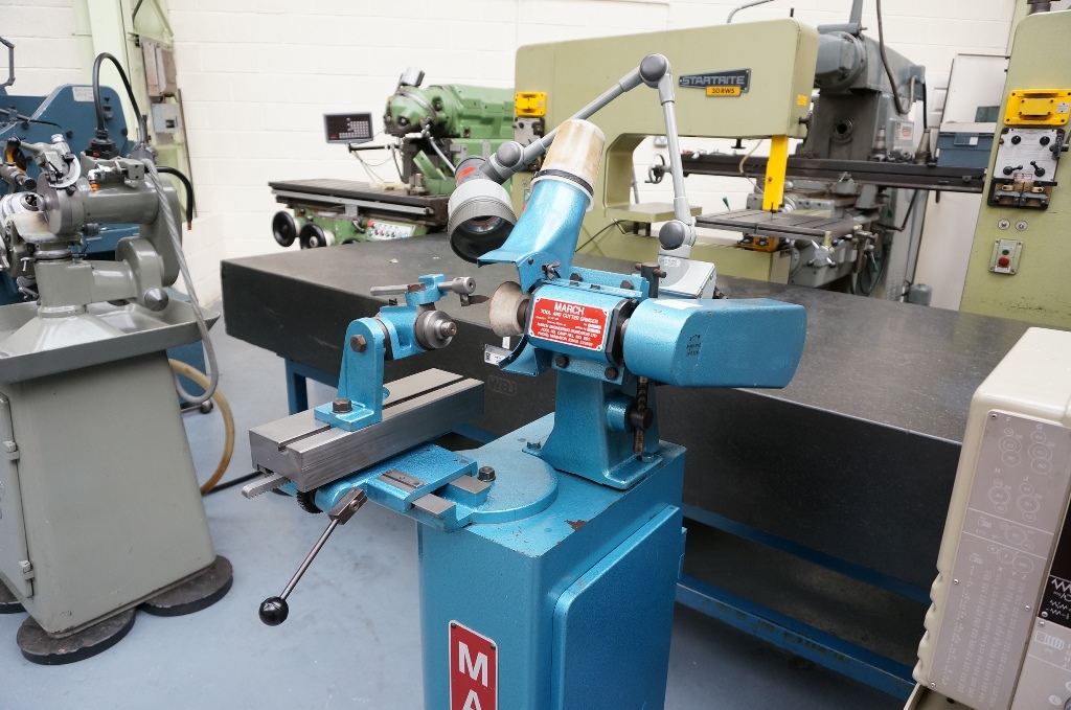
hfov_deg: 73.8
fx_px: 713
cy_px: 355
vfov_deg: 53.0
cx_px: 536
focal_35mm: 24
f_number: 4
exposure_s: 1/60
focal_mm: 16
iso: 640
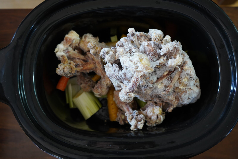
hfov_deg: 54.4
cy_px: 80
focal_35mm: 35
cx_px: 119
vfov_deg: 37.9
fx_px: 231
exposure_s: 1/60
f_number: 4
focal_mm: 35
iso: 1600
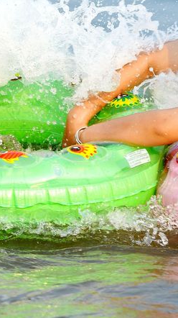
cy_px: 45
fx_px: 6103
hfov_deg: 1.7
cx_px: -90
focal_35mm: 726
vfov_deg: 3.0
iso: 100
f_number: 5
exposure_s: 1/500
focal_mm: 170
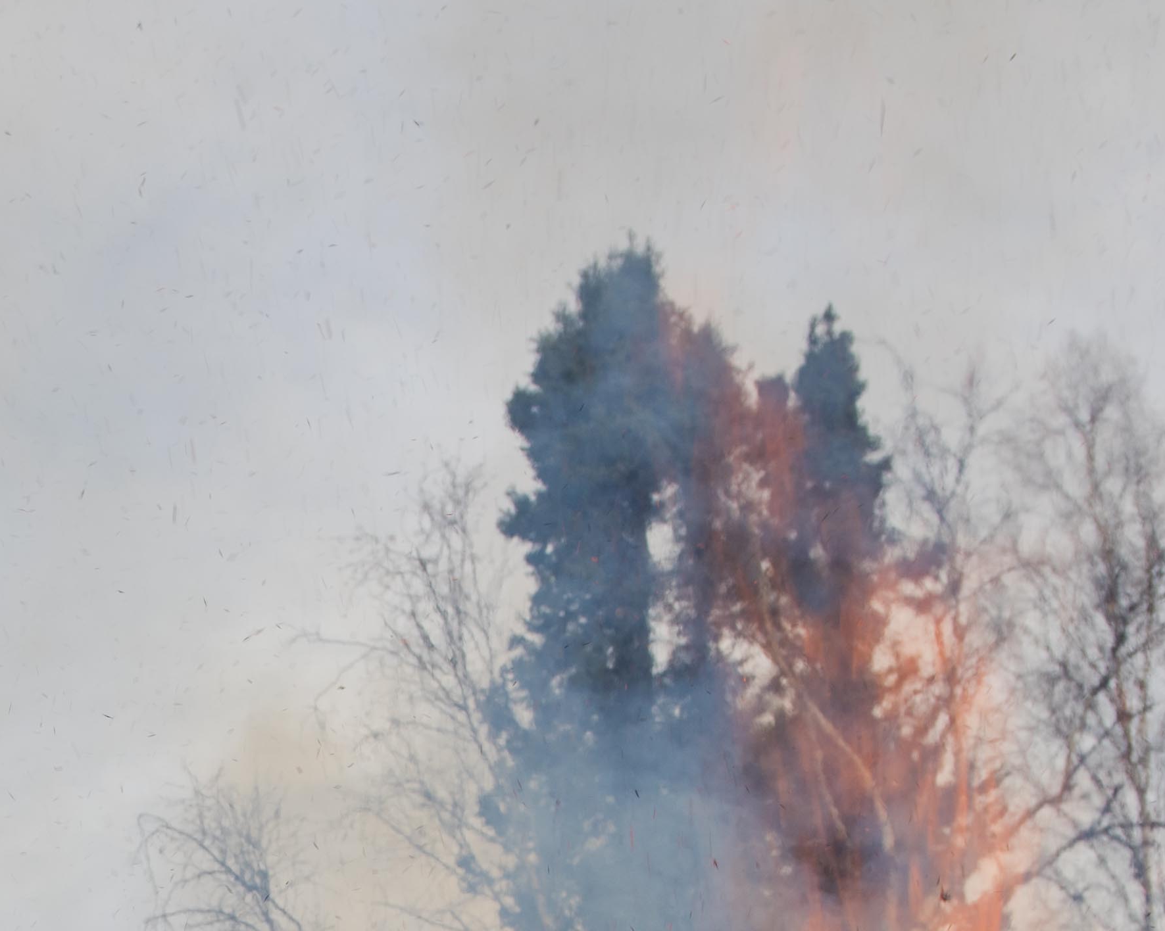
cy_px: 1475
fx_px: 4068
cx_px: -166
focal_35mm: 118
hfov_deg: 15.8
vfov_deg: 12.3
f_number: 5.6
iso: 125
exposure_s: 1/125
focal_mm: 31
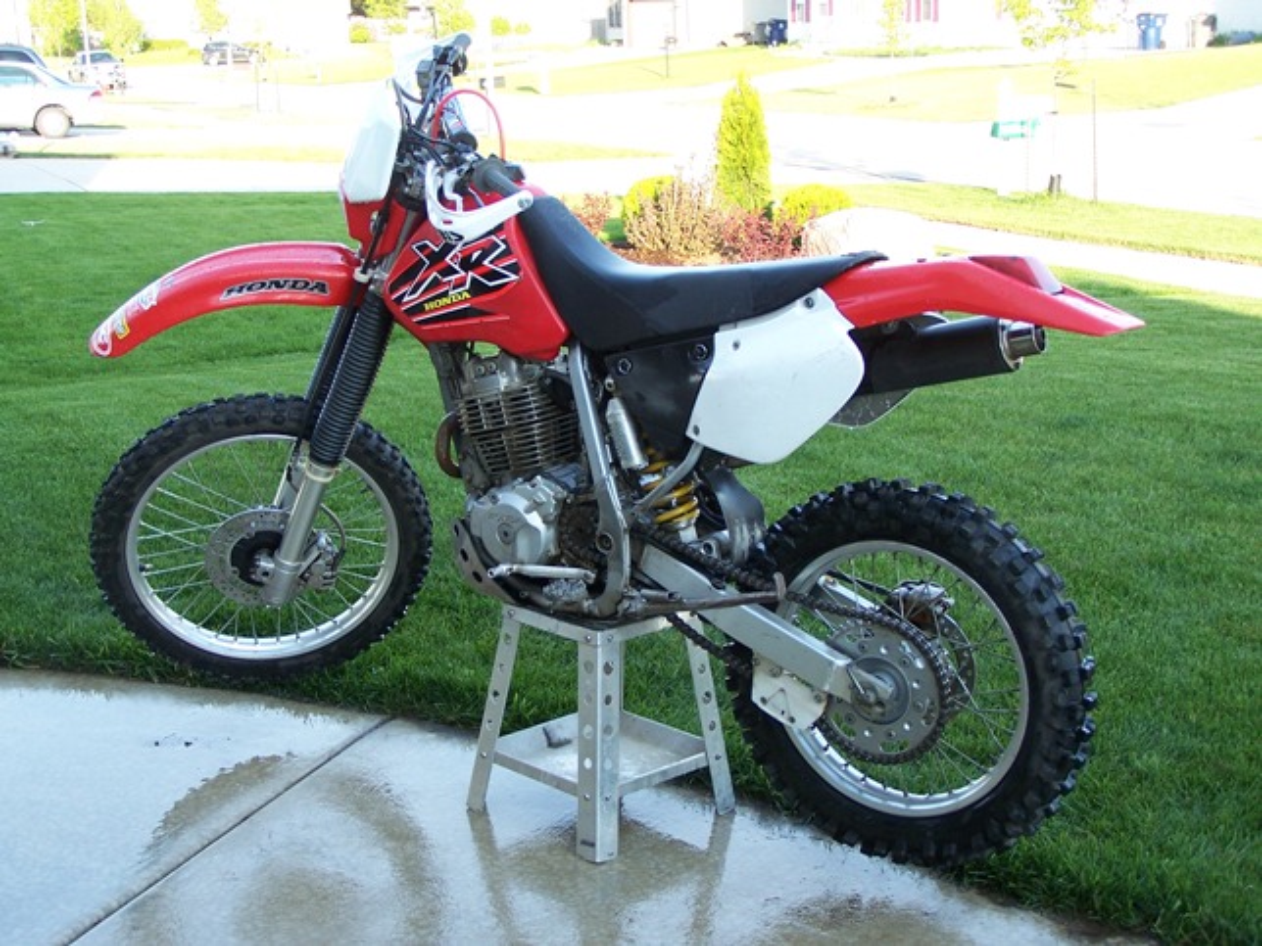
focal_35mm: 56
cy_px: 473
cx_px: 631
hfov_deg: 34.3
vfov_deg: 26.1
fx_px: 2042
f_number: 3.1
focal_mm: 9.3
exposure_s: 1/100
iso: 80
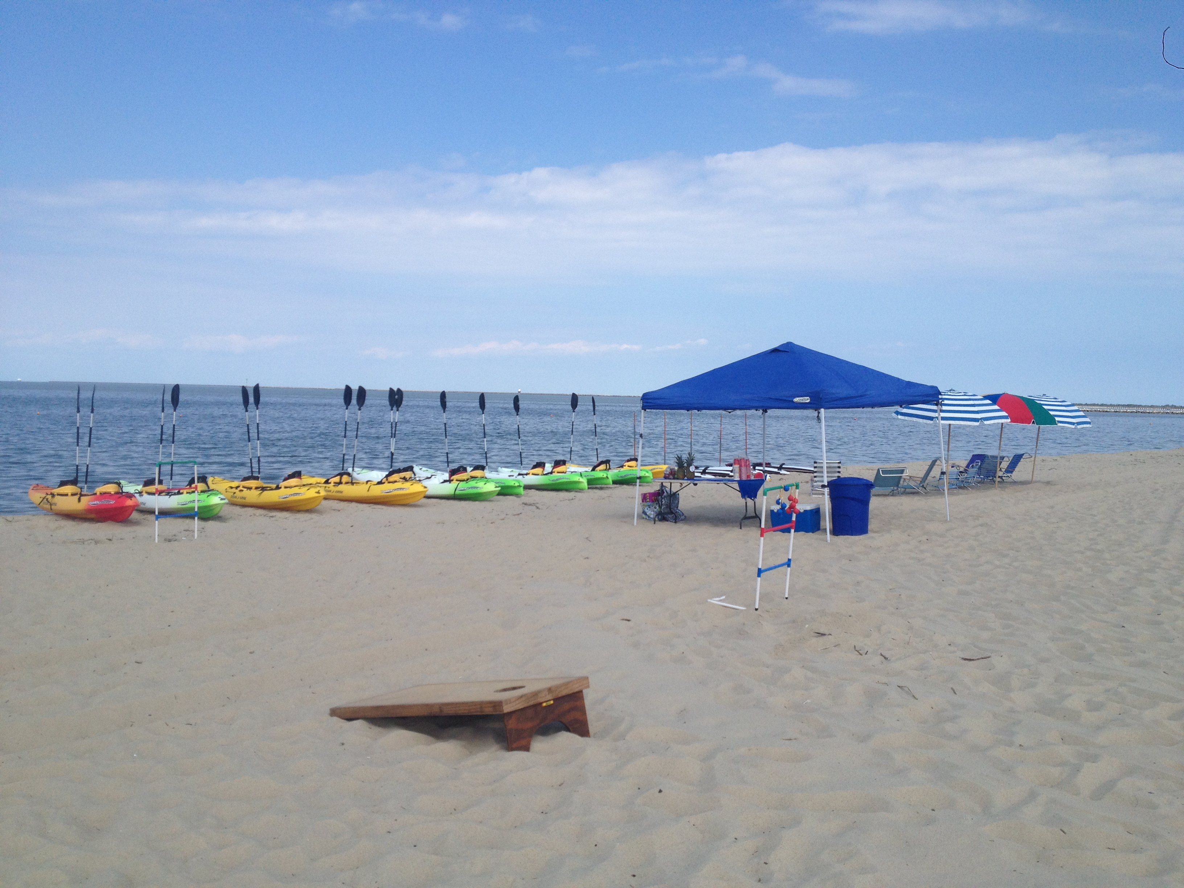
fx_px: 1197
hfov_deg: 52.6
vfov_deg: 40.7
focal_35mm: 35
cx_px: 592
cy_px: 444
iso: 50
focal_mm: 4.28
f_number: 2.4
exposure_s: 1/2304
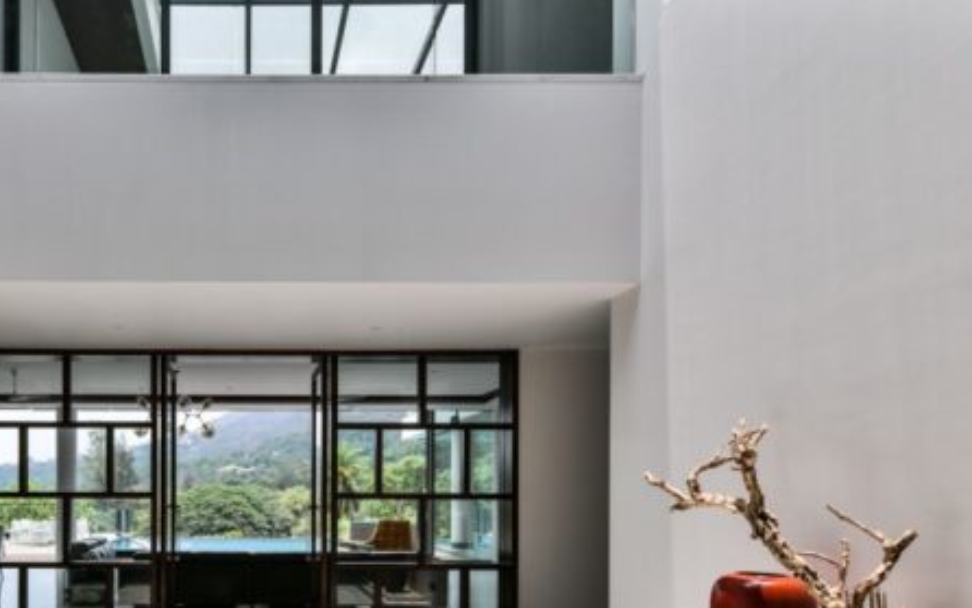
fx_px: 636
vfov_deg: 48.2
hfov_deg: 69.6
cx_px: 238
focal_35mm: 24
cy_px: 488
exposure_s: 1/20
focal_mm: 14
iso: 31
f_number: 14
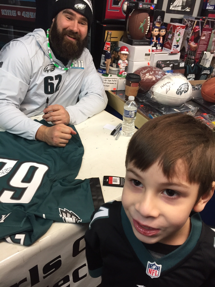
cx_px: 108
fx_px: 240
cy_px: 144
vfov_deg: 61.7
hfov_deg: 48.2
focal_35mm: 29
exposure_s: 1/30
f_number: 2.2
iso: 125
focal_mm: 4.15
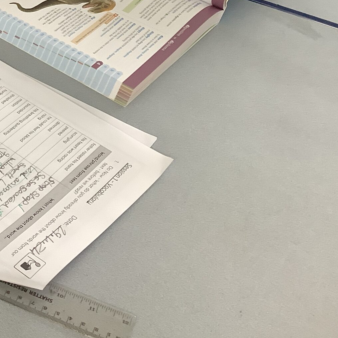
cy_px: 24
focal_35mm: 69
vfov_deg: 24.2
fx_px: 762
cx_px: -32
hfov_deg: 23.5
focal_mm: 3.3
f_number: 2.4
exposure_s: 1/50
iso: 160
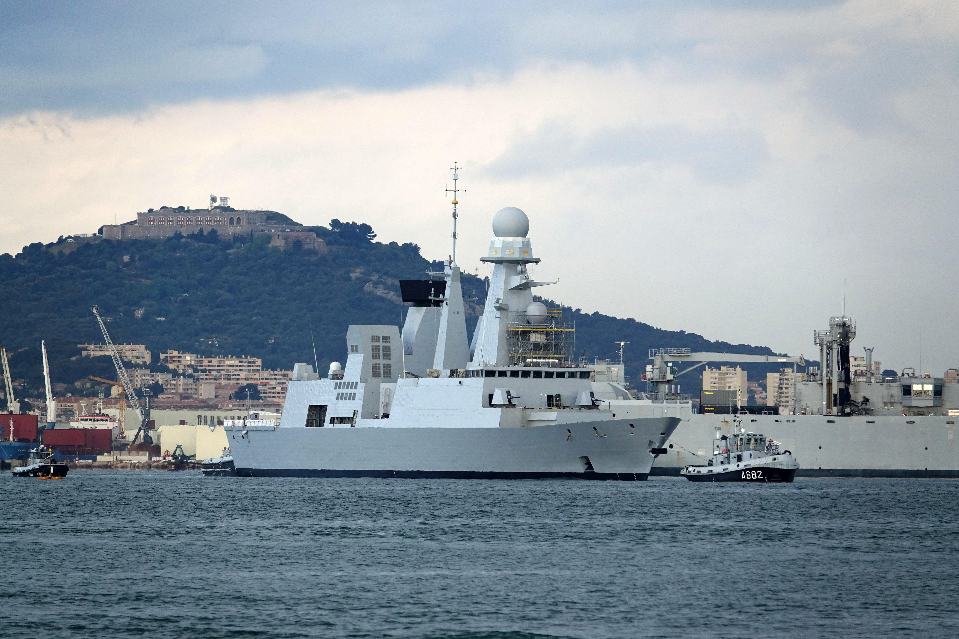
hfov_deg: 6.2
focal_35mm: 330
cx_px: 480
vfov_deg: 4.2
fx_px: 8789
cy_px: 320
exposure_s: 1/800
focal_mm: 120.91
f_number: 4
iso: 400
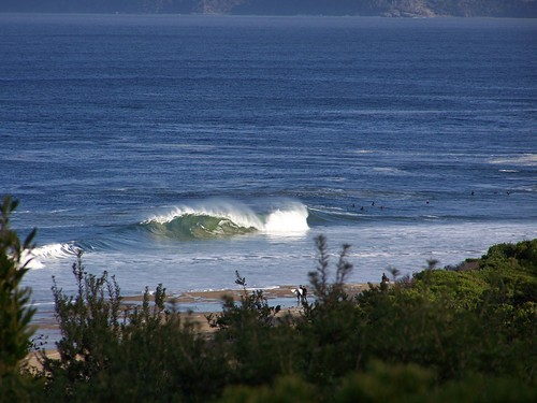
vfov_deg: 4.4
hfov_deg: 5.9
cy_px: 202
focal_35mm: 337
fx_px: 5228
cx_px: 268
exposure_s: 1/320
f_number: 5
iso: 64
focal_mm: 55.9
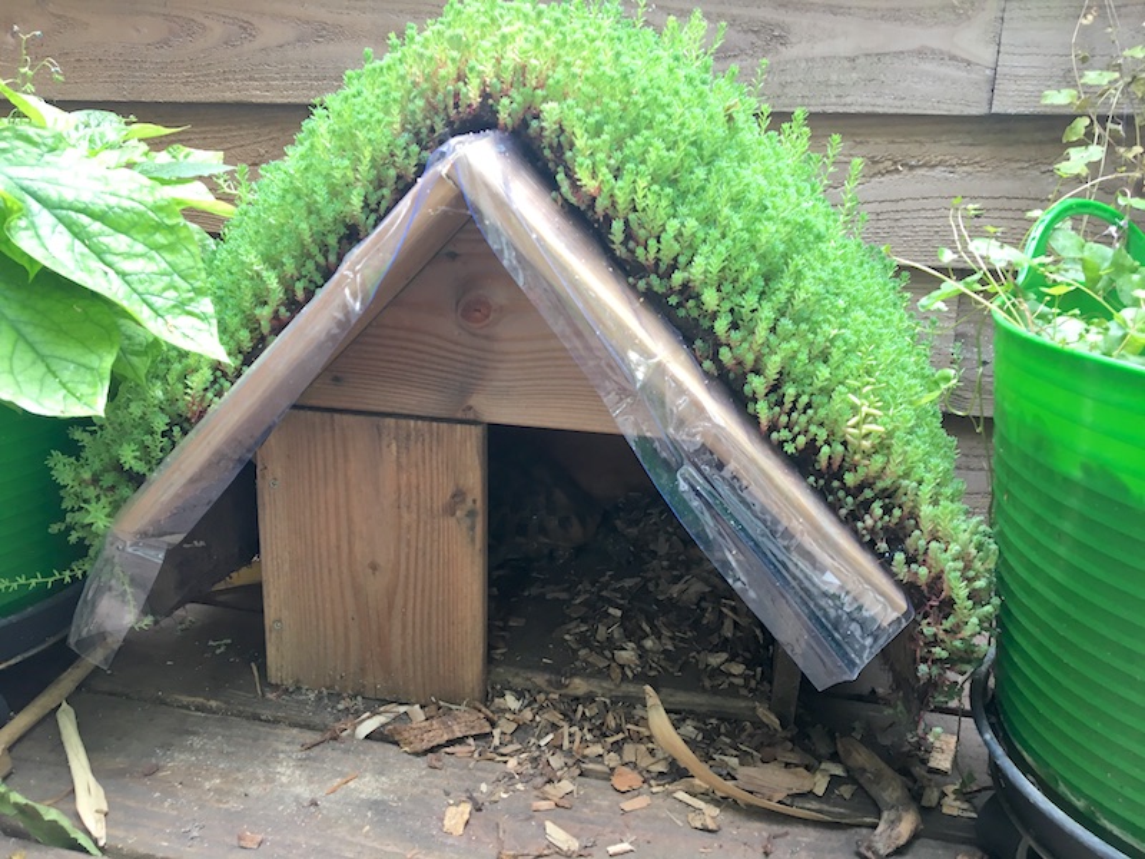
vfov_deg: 48.2
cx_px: 572
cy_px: 430
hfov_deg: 61.7
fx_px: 959
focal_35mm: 29
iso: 64
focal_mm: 4.15
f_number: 2.2
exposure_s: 1/33
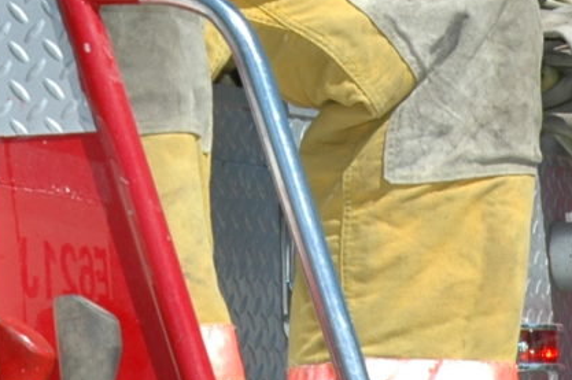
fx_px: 6435
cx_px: 158
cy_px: -535
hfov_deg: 5.1
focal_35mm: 405
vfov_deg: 3.3
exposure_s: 1/320
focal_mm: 55
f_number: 9
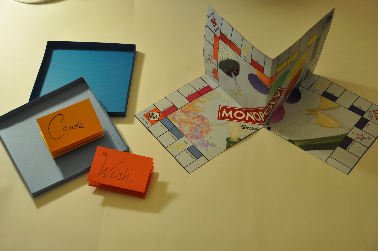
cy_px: 126
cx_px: 189
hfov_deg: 35.1
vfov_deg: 23.7
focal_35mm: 57
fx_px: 598
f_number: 4.5
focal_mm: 38
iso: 400
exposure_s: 1/20
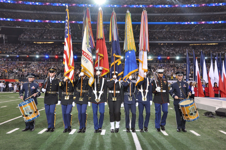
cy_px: 75
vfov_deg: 39.9
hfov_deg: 57.3
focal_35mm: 33
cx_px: 113
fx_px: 207
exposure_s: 1/125
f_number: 5.6
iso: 400
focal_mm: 22
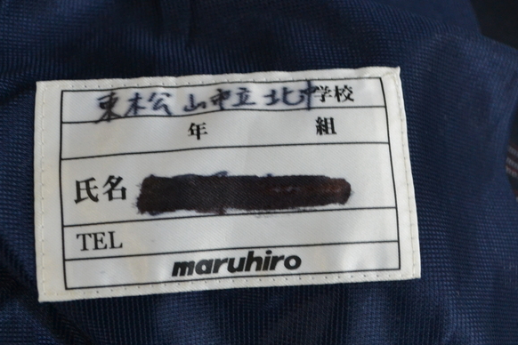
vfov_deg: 20.3
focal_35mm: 67
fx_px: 964
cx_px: 275
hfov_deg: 30.1
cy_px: 146
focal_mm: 26
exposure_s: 1/60
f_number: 5
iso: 1600
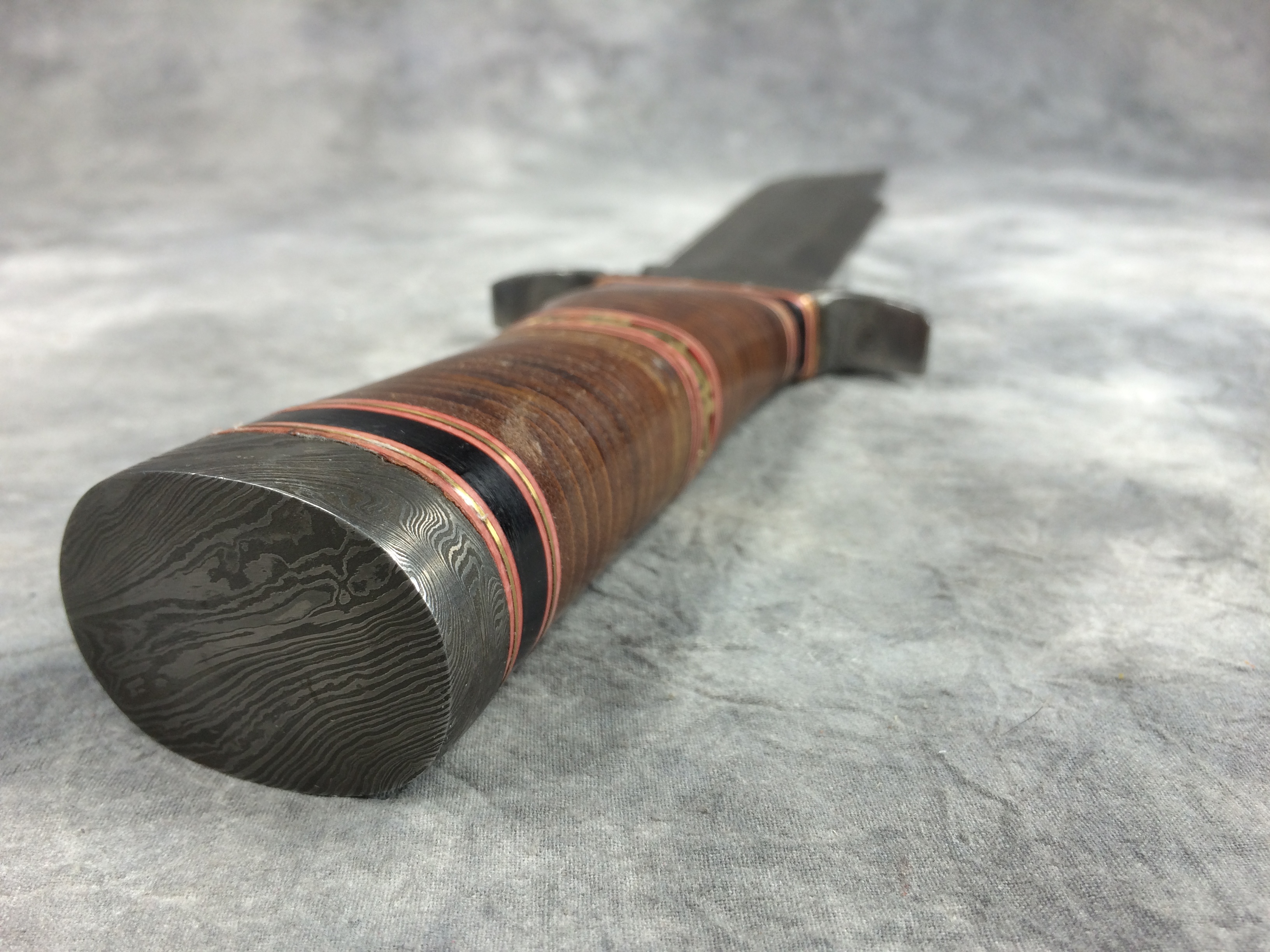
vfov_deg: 48.2
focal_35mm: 29
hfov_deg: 61.7
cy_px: 476
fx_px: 1064
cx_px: 635
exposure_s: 1/60
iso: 50
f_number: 2.2
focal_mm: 4.15
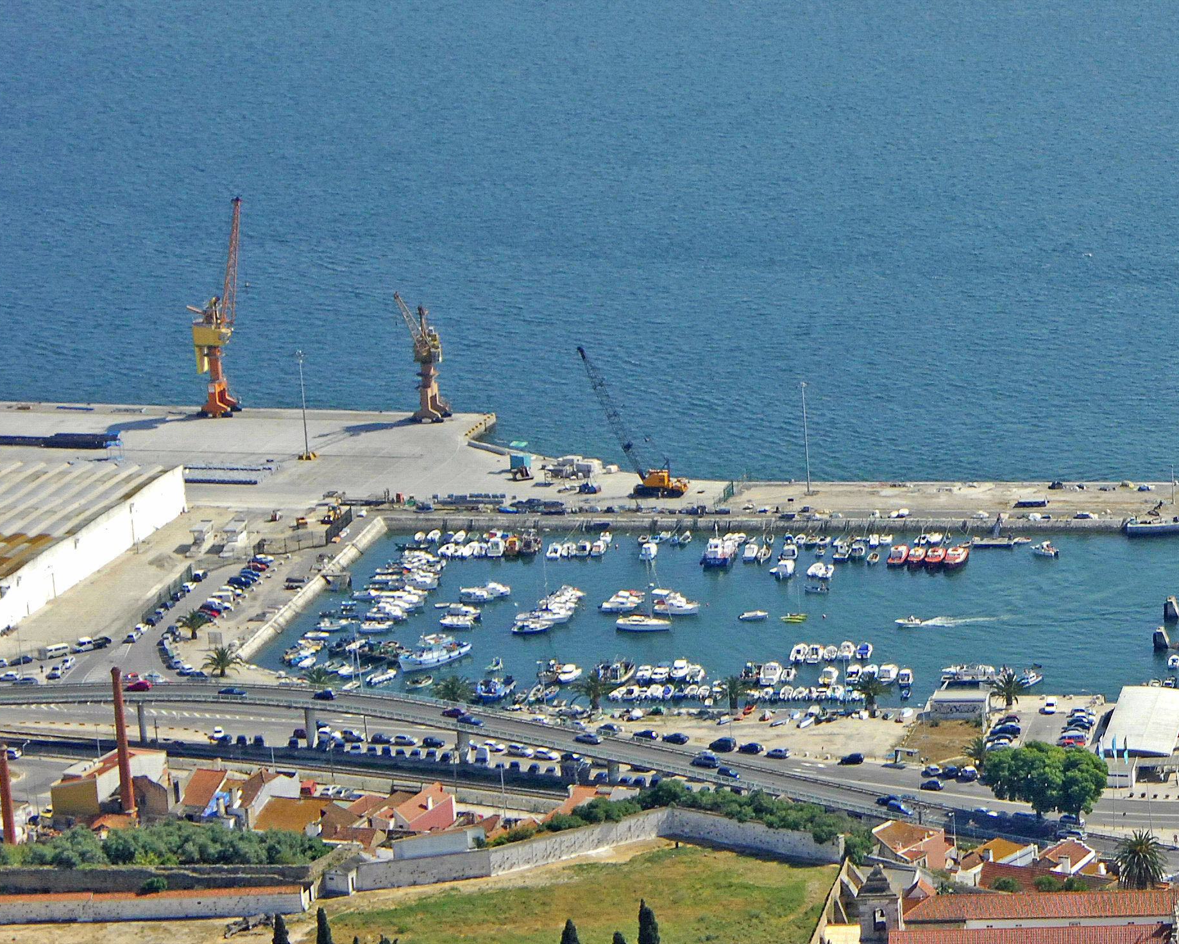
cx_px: 1336
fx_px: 5724
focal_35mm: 164
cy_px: 636
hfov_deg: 11.6
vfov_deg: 9.4
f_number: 8
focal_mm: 50
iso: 400
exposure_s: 1/1000
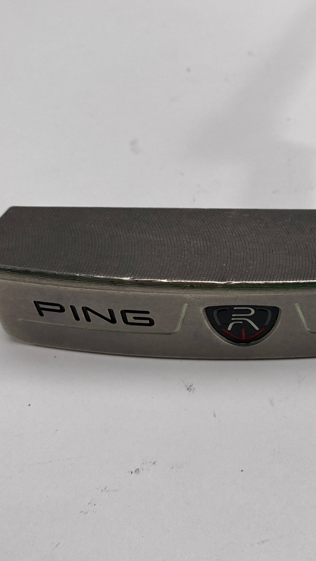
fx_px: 656
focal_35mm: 44
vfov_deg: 46.4
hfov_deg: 26.0
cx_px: 303
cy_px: 274
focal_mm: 4.25
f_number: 1.8
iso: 32
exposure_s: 1/301
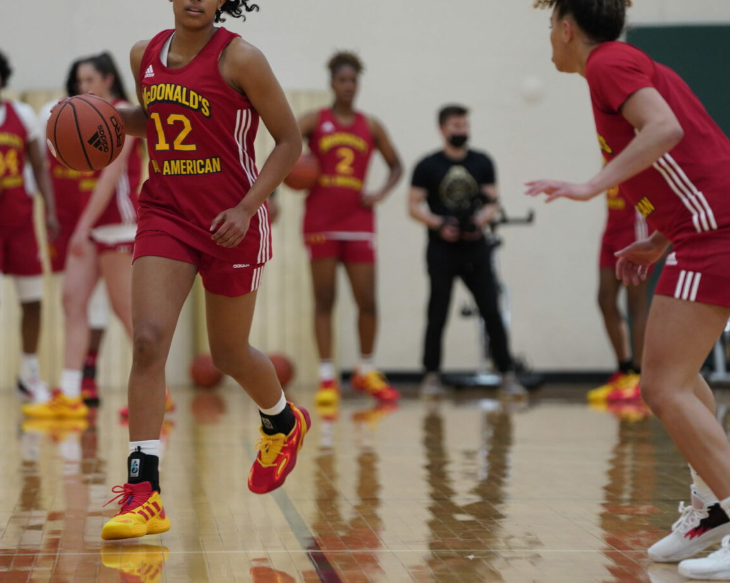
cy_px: 264
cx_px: 335
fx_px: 5400
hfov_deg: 7.7
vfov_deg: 6.2
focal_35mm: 250
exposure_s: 1/250
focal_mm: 198
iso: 1600
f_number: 3.2
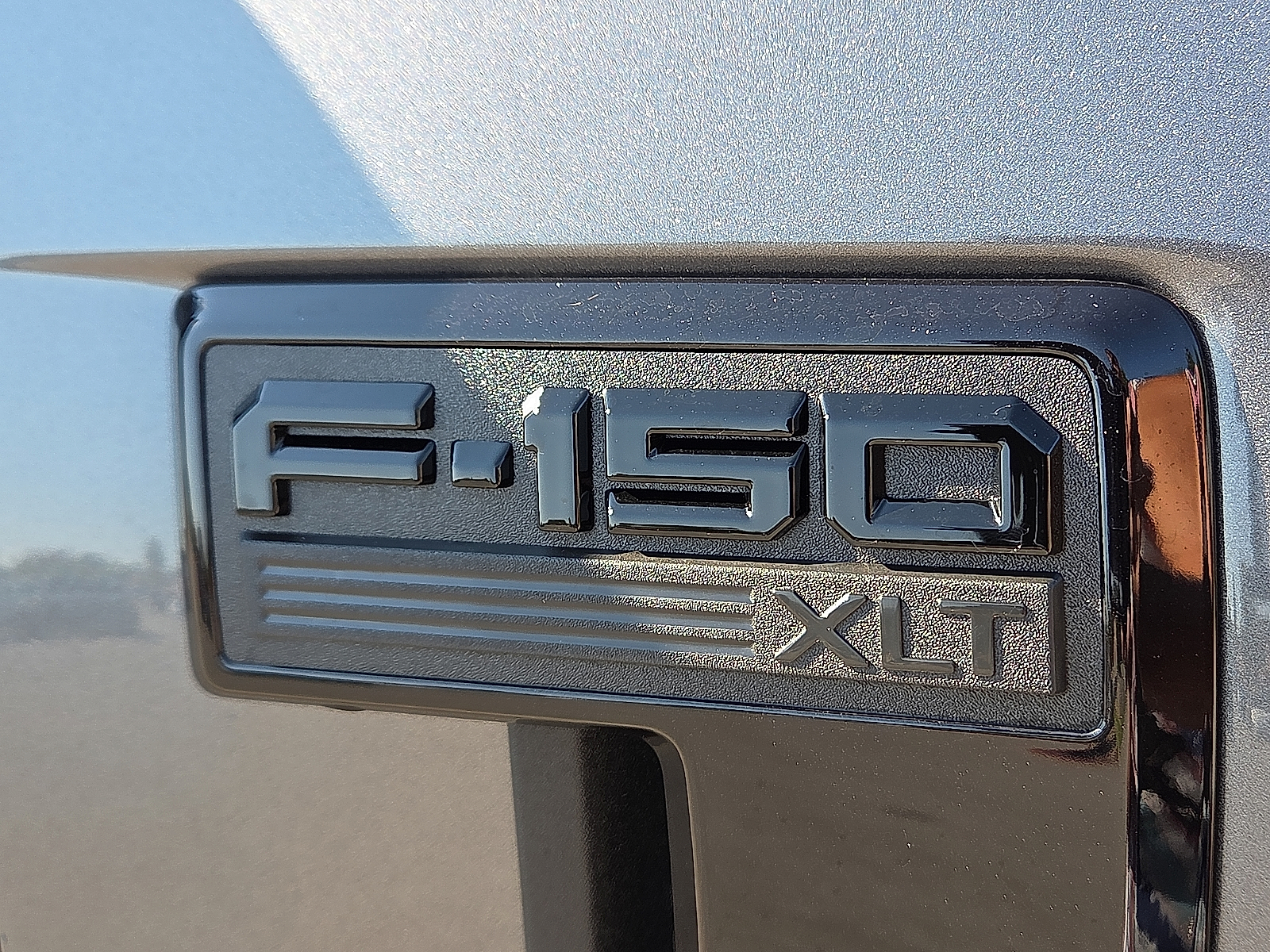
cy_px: 476
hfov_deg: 44.8
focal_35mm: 42
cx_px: 635
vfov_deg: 34.3
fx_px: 1541
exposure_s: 1/769
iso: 76
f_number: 1.8
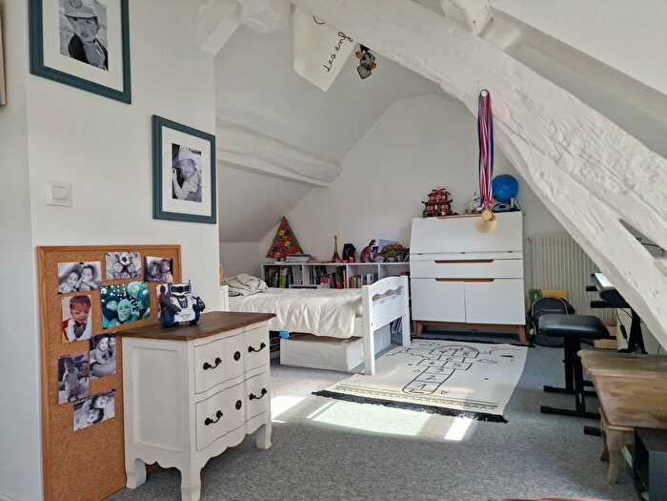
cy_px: 250
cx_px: 334
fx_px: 443
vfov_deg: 58.9
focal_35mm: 23
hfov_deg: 73.9
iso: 125
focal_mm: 6.4
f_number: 1.8
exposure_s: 1/182
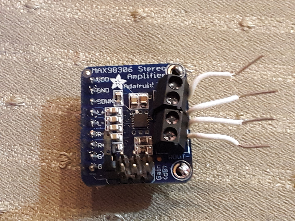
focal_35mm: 28
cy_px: 110
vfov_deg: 49.7
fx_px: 239
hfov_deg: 63.4
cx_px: 148
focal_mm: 2.91
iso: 250
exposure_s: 1/24
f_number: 1.9
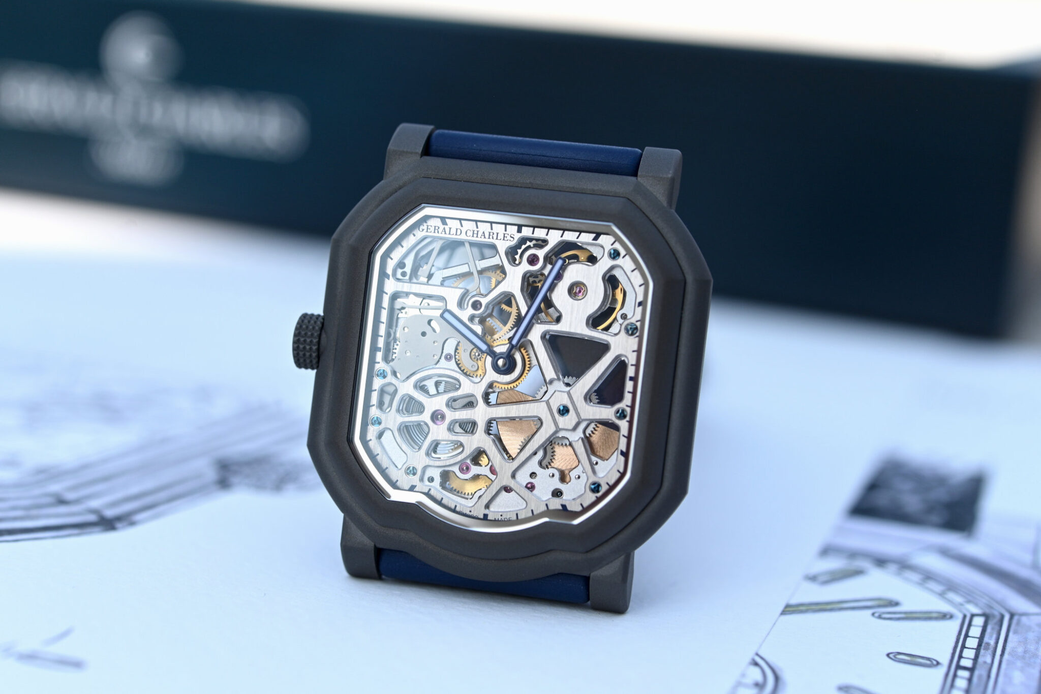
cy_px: 347
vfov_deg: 22.6
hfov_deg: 33.4
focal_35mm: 60
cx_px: 520
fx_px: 1735
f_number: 6.3
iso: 400
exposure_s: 1/1250
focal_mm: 60
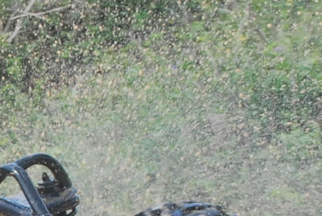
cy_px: 247
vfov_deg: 3.8
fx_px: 3269
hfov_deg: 5.5
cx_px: -389
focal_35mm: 365
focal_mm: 45
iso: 640
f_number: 10
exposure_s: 1/400
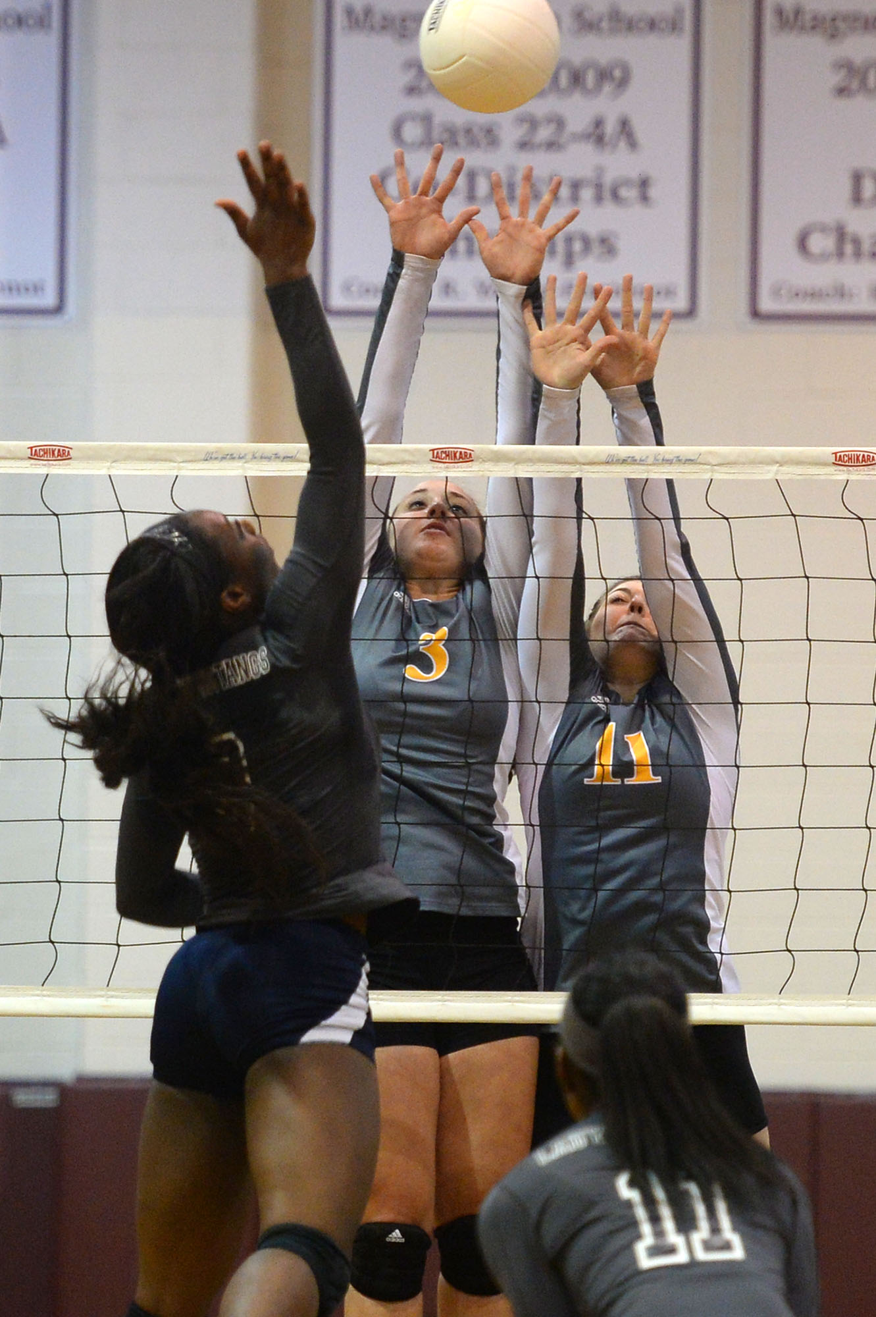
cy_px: 658
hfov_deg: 10.1
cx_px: 438
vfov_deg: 15.2
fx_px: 4933
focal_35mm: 135
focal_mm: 135
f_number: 2.8
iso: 2500
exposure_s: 1/400
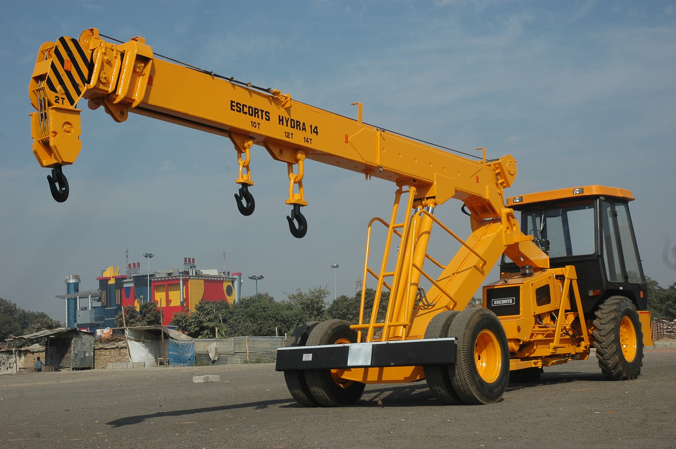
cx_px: 338
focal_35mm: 57
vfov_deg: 23.7
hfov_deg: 35.1
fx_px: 1069
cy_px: 224
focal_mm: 38
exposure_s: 1/400
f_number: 10
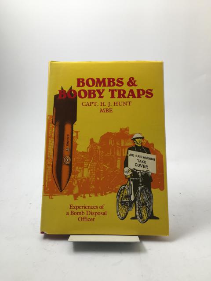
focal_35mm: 29
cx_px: 106
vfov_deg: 61.7
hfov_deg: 48.2
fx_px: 236
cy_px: 140
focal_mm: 4.15
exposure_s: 1/100
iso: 32
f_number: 2.2
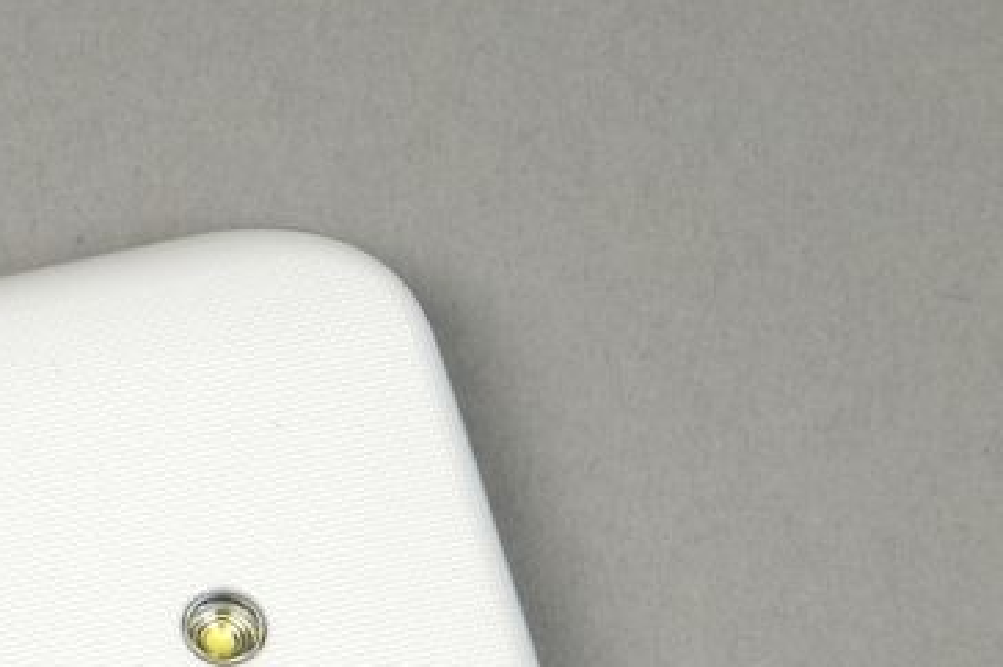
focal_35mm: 290
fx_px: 8065
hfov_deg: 7.0
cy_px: 918
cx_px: -518
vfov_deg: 4.7
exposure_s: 1/60
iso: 200
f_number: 20
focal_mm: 55
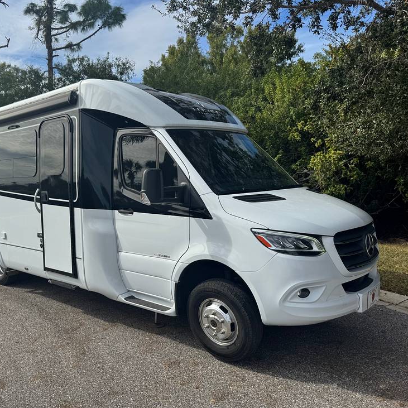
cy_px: 207
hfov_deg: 54.5
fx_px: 387
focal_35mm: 29
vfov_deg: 55.6
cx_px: 137
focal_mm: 6.76
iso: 80
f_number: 1.78
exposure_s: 1/5348
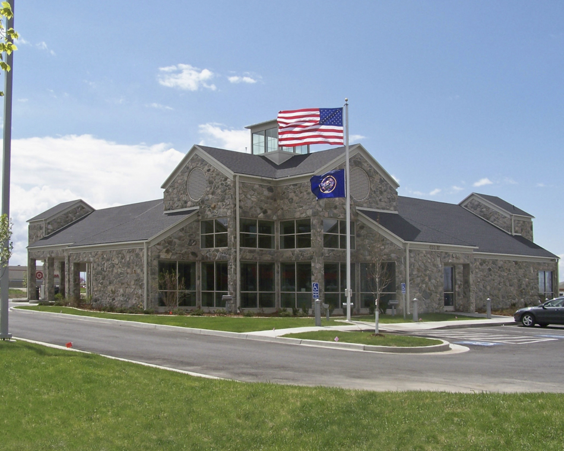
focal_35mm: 40
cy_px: 226
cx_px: 276
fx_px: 668
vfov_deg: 37.3
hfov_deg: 45.8
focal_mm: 6.3
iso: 80
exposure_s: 1/750
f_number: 5.6
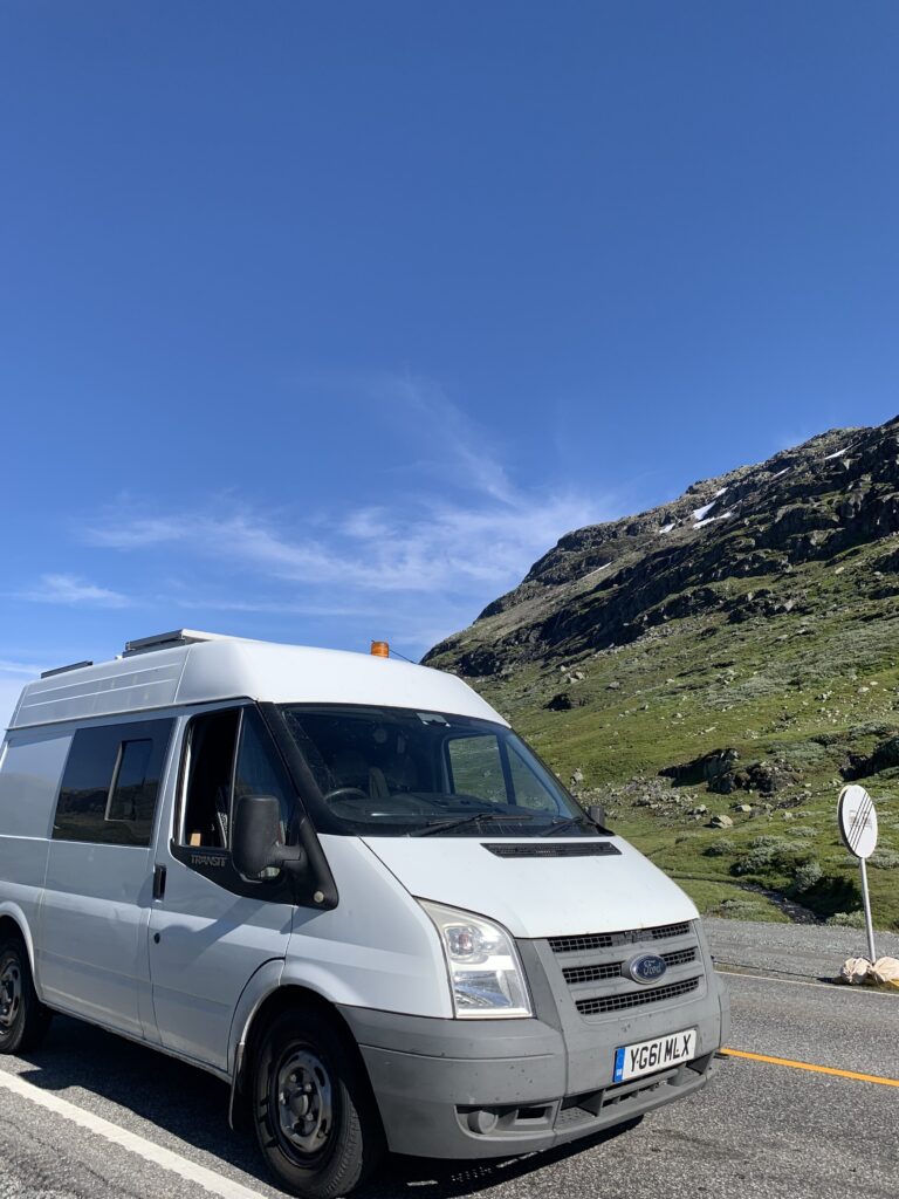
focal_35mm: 26
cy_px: 600
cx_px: 450
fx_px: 900
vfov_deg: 67.3
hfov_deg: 53.1
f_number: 1.8
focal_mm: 4.25
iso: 25
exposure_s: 1/2114
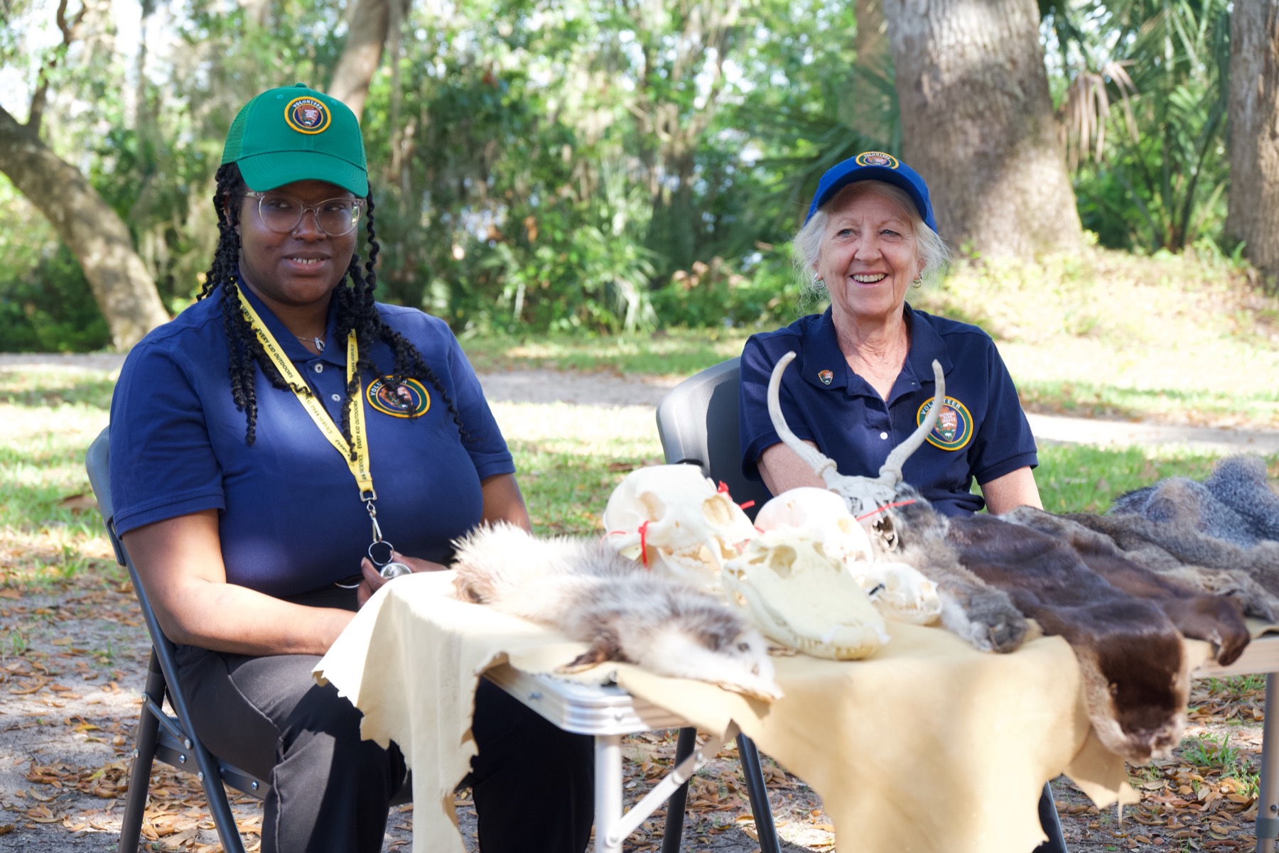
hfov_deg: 24.5
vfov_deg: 16.5
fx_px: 2949
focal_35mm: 83
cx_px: 640
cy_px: 426
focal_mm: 83
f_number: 6.3
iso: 1100
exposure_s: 1/125
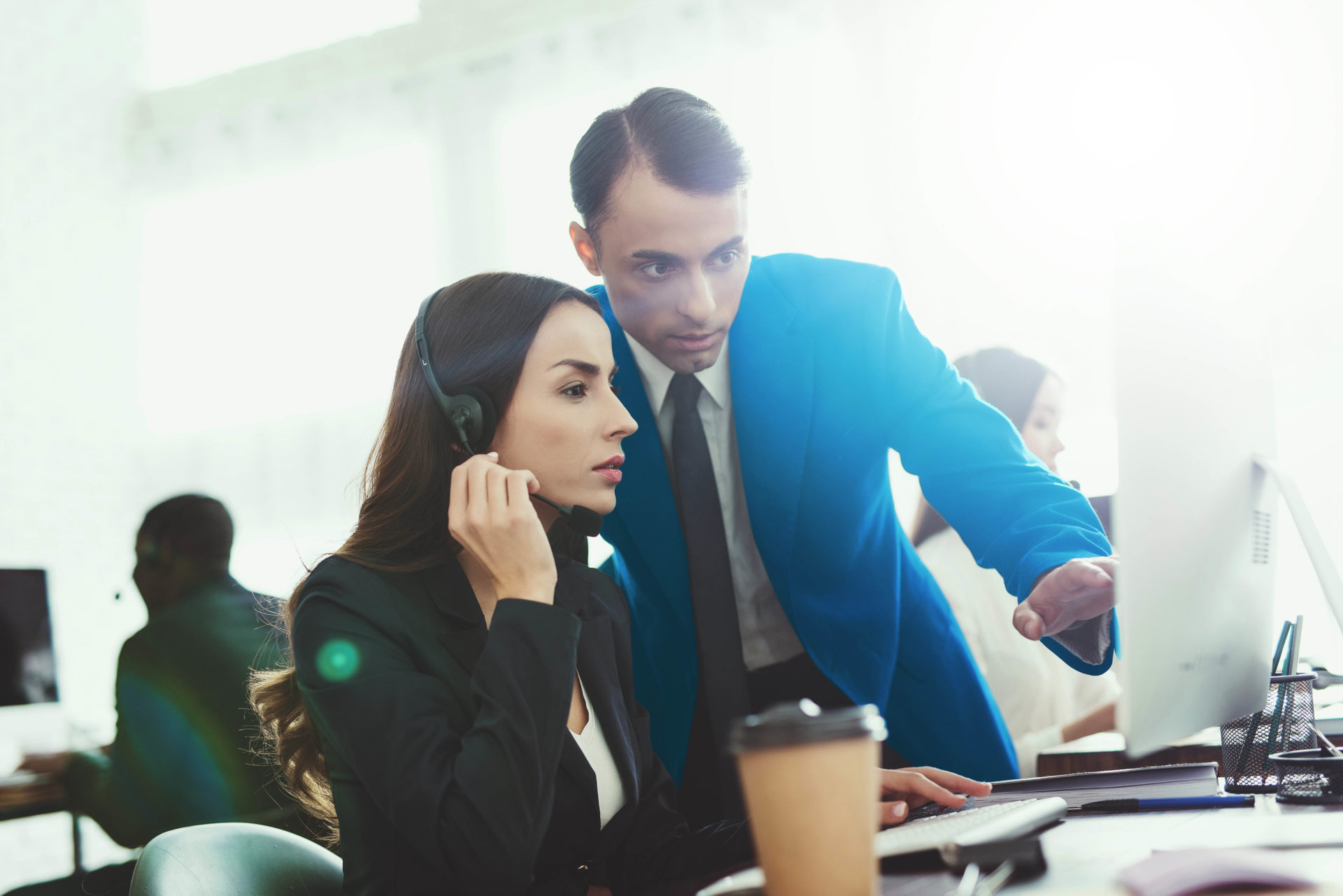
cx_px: 672
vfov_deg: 27.0
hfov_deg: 39.6
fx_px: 1866
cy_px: 448
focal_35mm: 50
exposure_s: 1/250
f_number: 2.5
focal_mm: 50
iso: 100
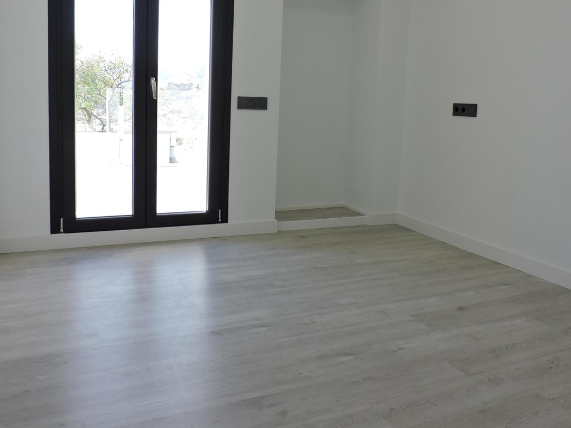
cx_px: 282
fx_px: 511
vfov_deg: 45.0
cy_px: 156
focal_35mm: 31
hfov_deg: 58.3
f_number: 3
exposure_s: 1/160
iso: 100
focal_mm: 4.3
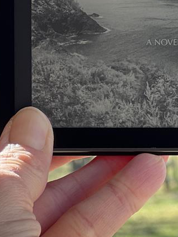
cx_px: 233
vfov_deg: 8.3
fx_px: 1638
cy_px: 26
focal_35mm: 239
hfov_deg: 6.2
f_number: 2.8
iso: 32
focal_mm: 9
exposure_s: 1/121
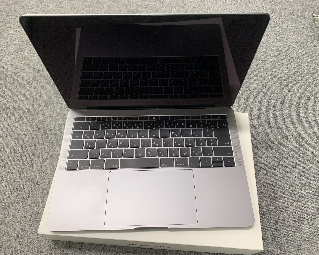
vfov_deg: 51.5
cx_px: 163
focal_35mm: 28
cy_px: 125
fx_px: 264
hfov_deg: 62.2
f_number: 1.8
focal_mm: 4.25
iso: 100
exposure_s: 1/60
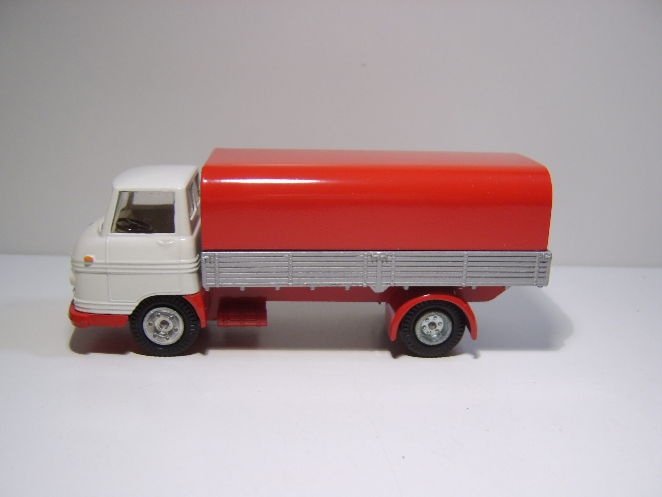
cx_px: 331
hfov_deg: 58.4
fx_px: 593
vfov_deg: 45.4
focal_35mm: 31
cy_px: 248
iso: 71
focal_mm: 8.13
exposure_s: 1/19
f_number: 2.7
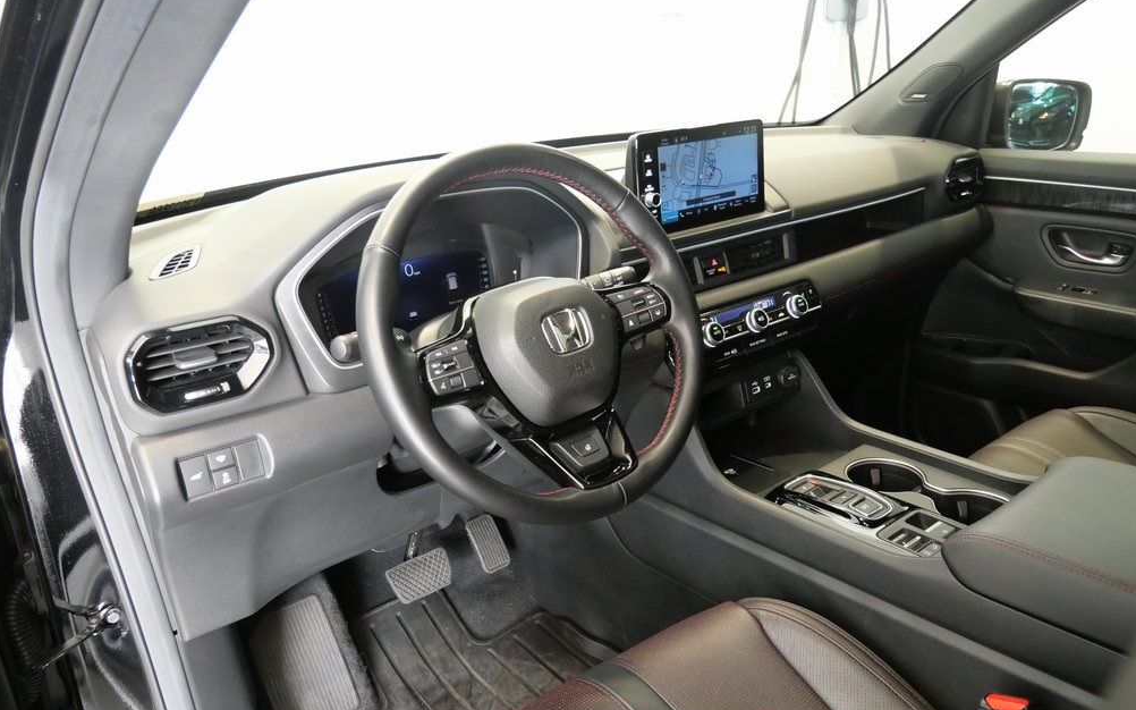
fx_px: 805
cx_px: 576
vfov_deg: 47.6
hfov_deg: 70.4
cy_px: 375
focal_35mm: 26
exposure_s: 1/30
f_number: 3.5
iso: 3200
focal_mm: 12
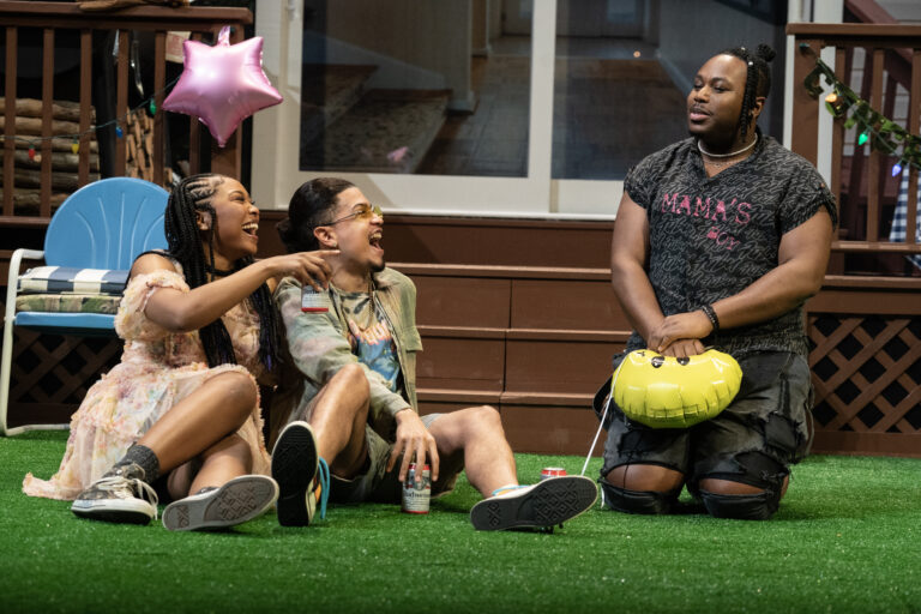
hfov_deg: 18.3
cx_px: 460
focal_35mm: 112
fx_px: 2865
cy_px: 307
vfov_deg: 12.2
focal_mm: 112
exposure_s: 1/320
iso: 3200
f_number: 5.6
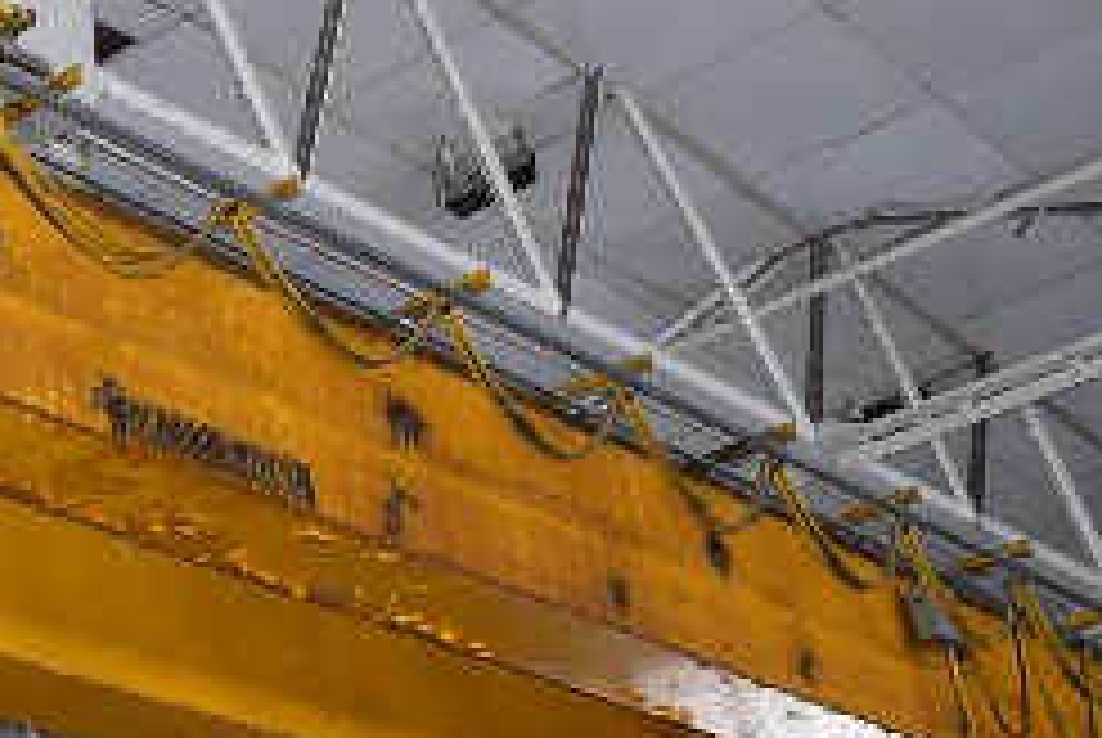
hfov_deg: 21.6
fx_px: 2697
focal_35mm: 88
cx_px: -184
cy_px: 295
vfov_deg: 15.6
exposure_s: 1/80
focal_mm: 18
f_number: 4.5
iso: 800
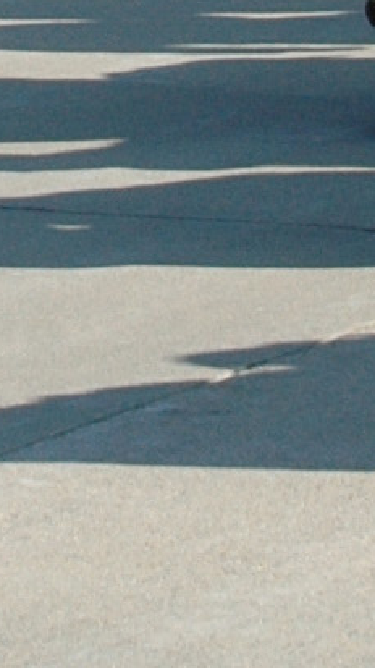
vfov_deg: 6.7
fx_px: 5465
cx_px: 68
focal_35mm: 309
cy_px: -898
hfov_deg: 3.9
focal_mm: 27
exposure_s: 1/400
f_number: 10
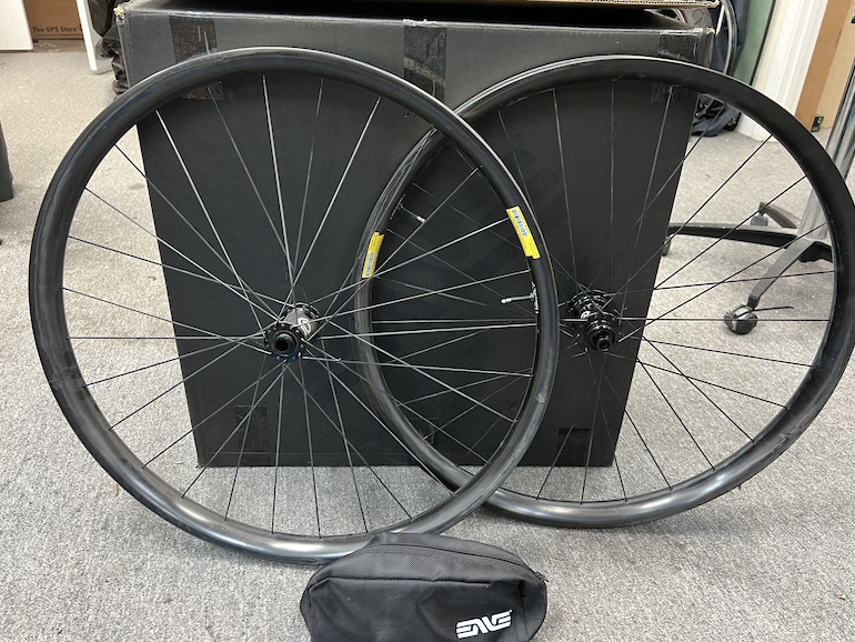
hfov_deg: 65.3
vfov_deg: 51.4
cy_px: 331
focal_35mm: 27
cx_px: 433
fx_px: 667
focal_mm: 5.7
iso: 320
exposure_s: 1/60
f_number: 1.5
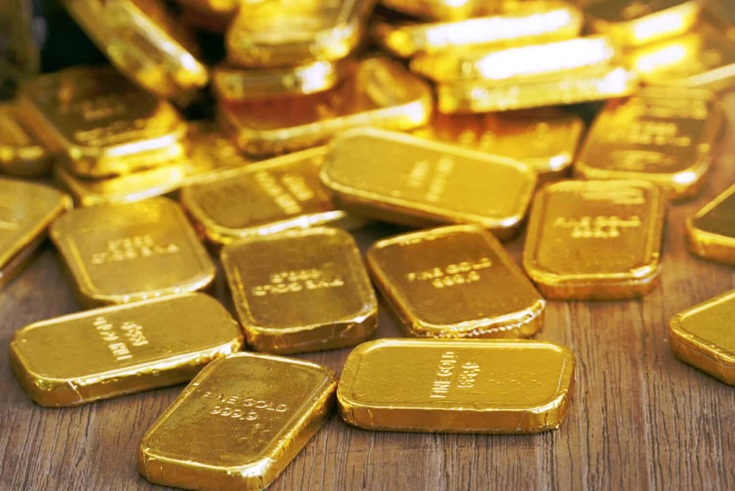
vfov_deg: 7.3
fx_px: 3854
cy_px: 209
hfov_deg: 10.9
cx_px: 385
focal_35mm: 189
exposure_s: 1/10
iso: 640
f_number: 8
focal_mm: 93
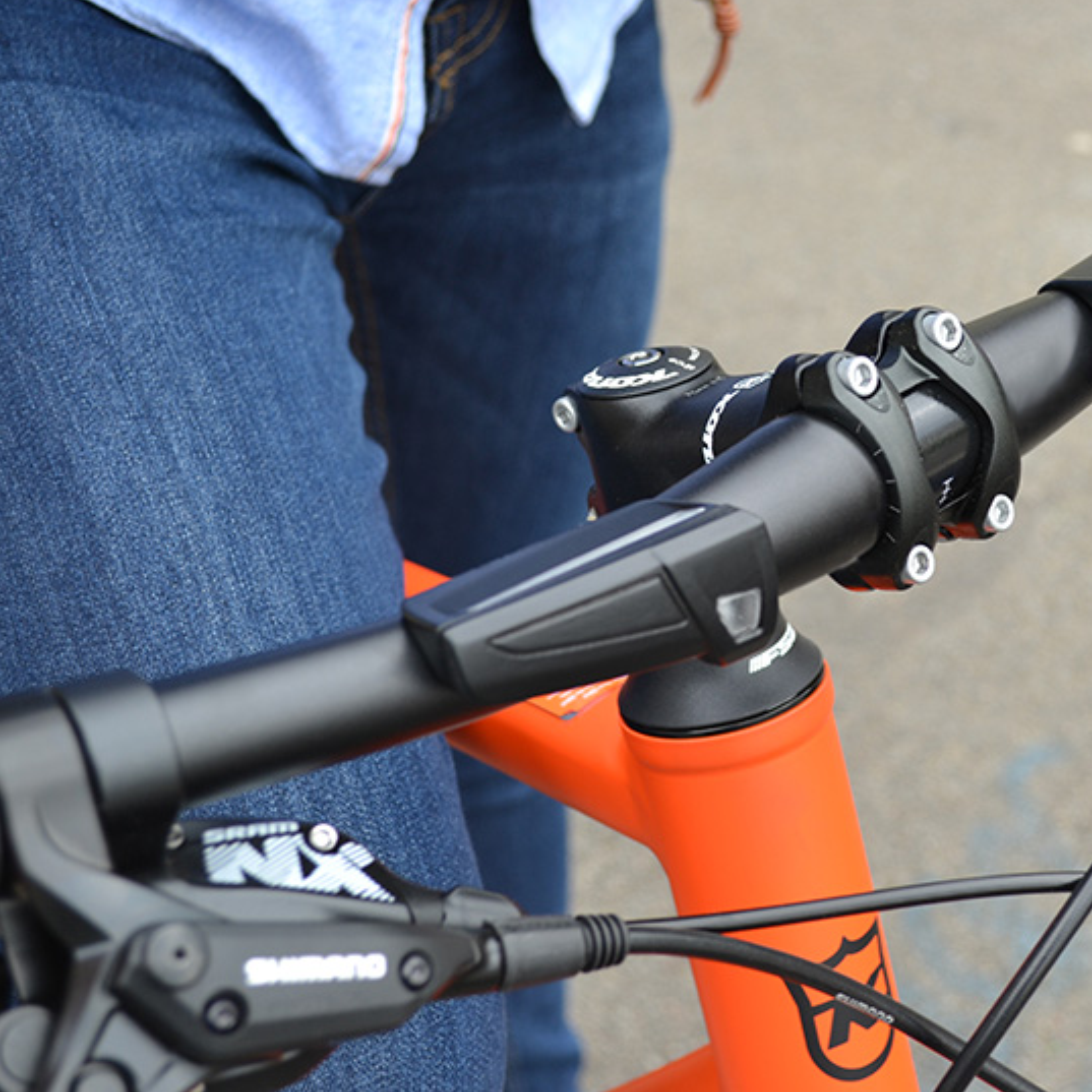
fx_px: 2356
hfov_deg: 25.8
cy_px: 542
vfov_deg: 26.1
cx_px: 813
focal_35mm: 66
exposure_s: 1/125
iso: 220
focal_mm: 34
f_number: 5.6
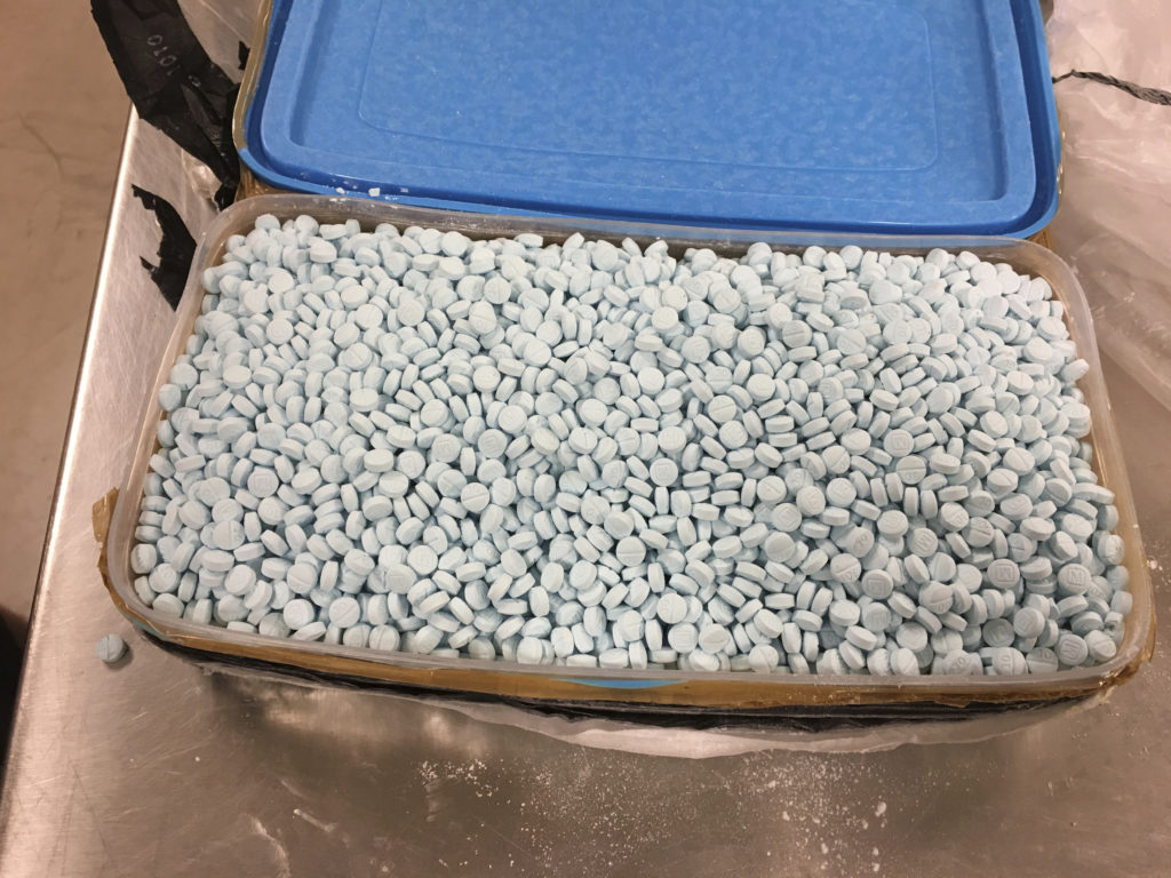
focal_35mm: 29
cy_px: 439
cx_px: 586
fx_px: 981
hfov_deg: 61.7
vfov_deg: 48.2
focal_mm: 4.15
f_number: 2.2
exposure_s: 1/30
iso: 80
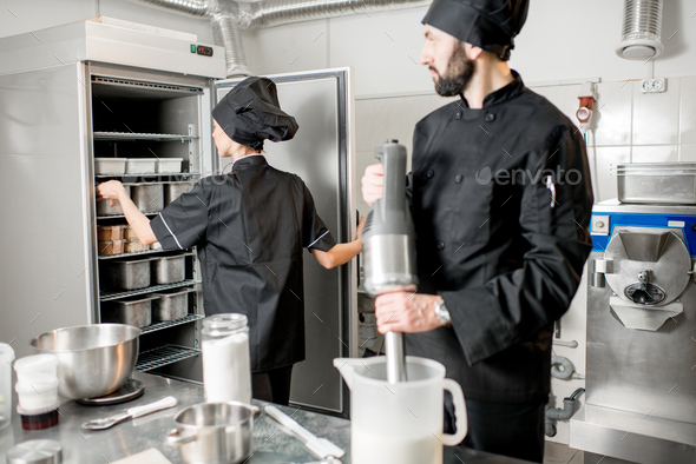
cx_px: 348
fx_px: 677
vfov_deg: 37.9
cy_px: 232
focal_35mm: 35
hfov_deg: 54.4
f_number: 2.2
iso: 400
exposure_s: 1/200
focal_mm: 35
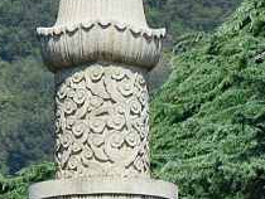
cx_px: -160
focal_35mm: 740
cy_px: 596
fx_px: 5671
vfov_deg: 2.0
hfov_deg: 2.7
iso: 100
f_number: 8
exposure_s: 1/200
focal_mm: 135
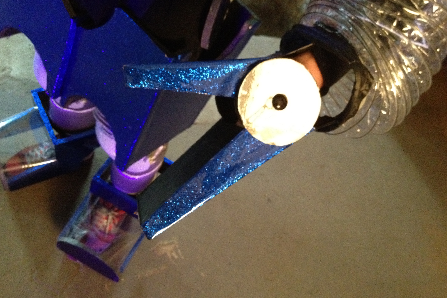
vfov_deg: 35.9
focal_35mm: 37
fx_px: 459
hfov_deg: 51.9
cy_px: 138
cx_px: 226
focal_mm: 4.28
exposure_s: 1/15
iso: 640
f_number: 2.4
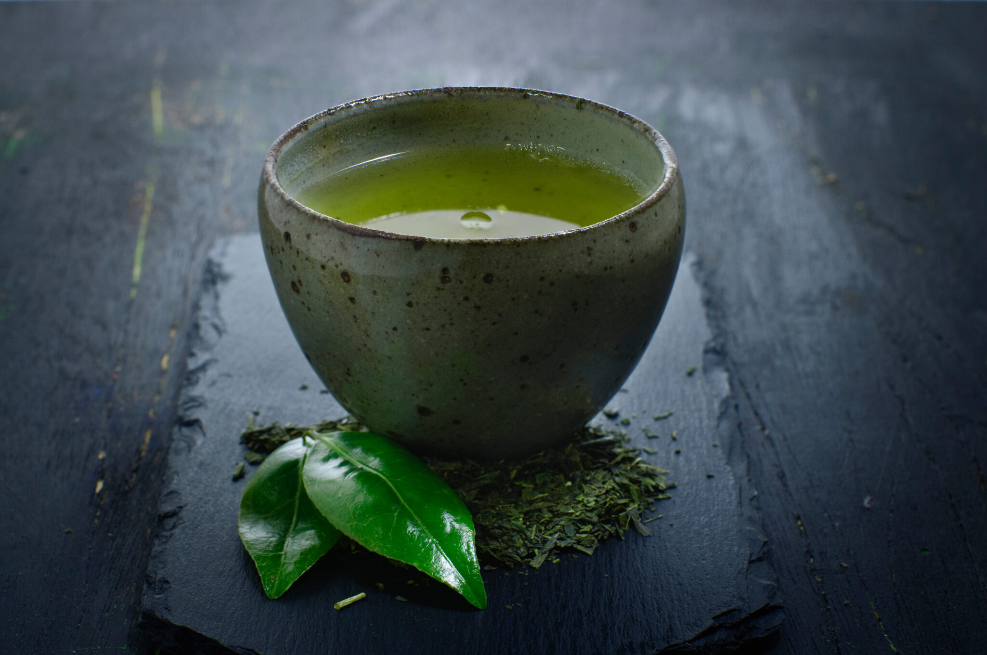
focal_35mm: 75
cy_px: 328
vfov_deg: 18.1
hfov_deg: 27.0
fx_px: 2054
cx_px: 494
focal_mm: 50
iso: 200
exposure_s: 1/100
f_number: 8
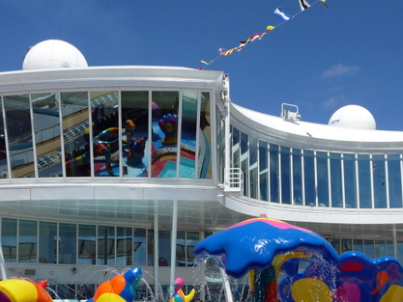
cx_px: 216
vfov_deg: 30.0
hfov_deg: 40.4
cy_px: 251
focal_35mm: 47
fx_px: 547
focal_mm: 4.7
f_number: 8
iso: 100
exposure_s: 1/320
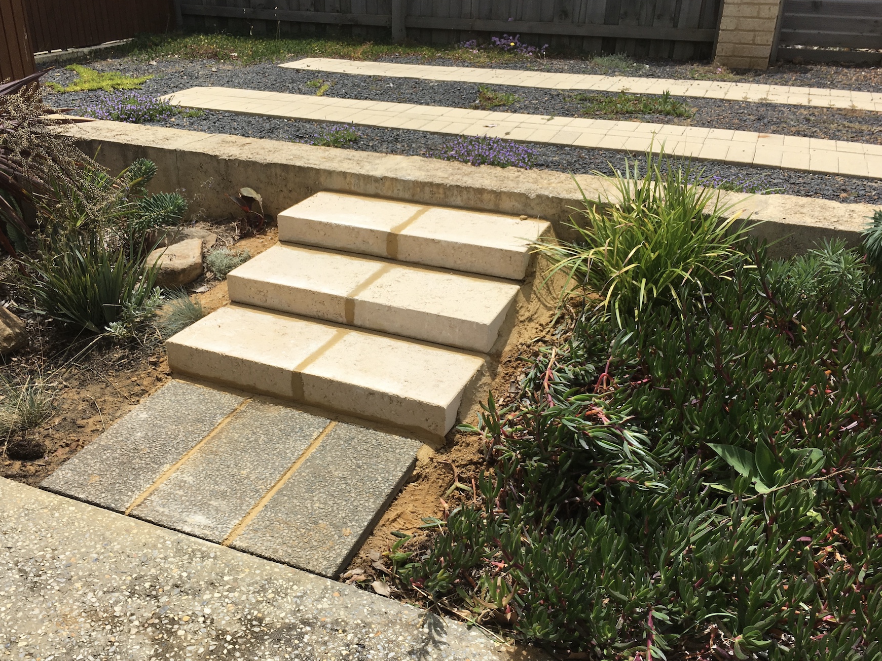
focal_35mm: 32
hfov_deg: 56.8
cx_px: 417
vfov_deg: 44.2
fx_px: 815
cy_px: 341
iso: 25
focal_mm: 4.15
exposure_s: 1/2564
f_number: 2.2
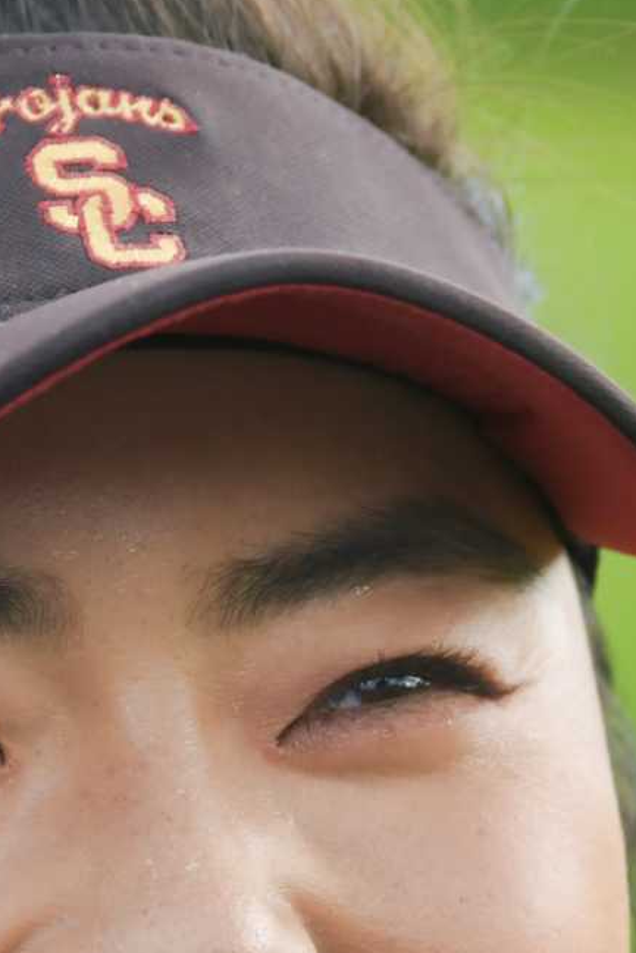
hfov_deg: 2.2
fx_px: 16288
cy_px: 851
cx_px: 79
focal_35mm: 615
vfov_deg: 3.4
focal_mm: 130
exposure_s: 1/640
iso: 400
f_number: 4.5
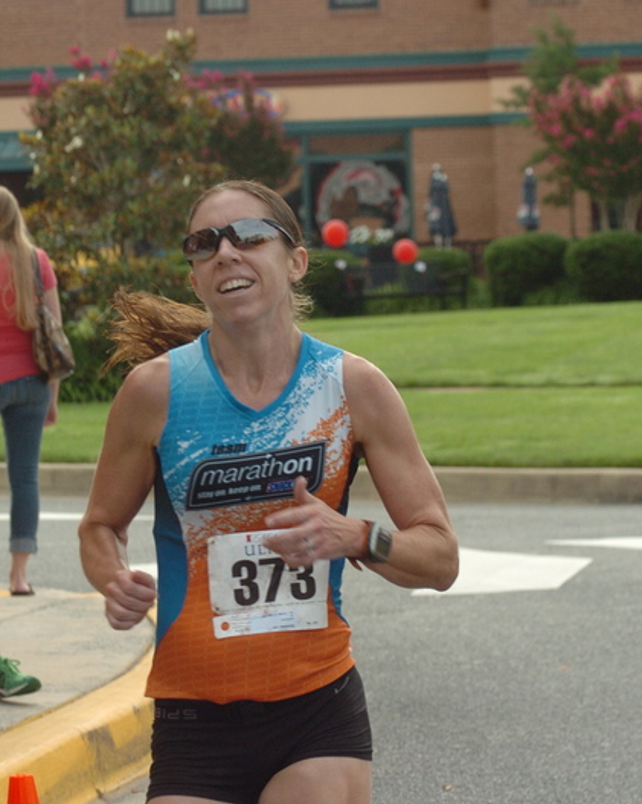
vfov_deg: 9.5
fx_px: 4819
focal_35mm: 203
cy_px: 401
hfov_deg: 7.6
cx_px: 206
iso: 400
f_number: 6
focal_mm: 95
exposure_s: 1/320
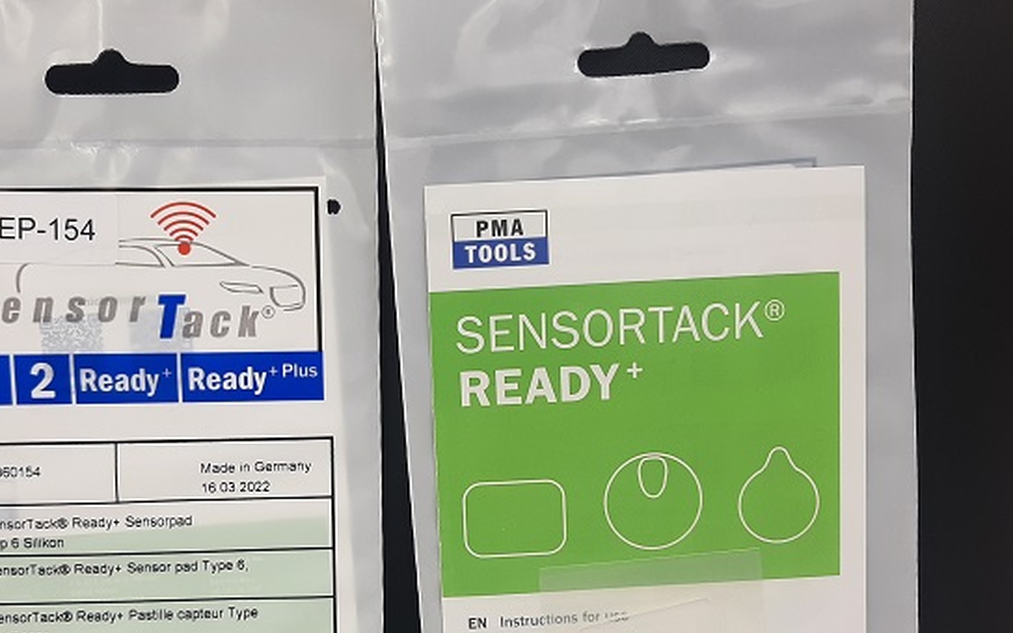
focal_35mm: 38
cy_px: 398
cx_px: 367
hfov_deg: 50.9
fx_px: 1049
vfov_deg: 33.4
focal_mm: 3.93
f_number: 1.7
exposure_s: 1/409
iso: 40
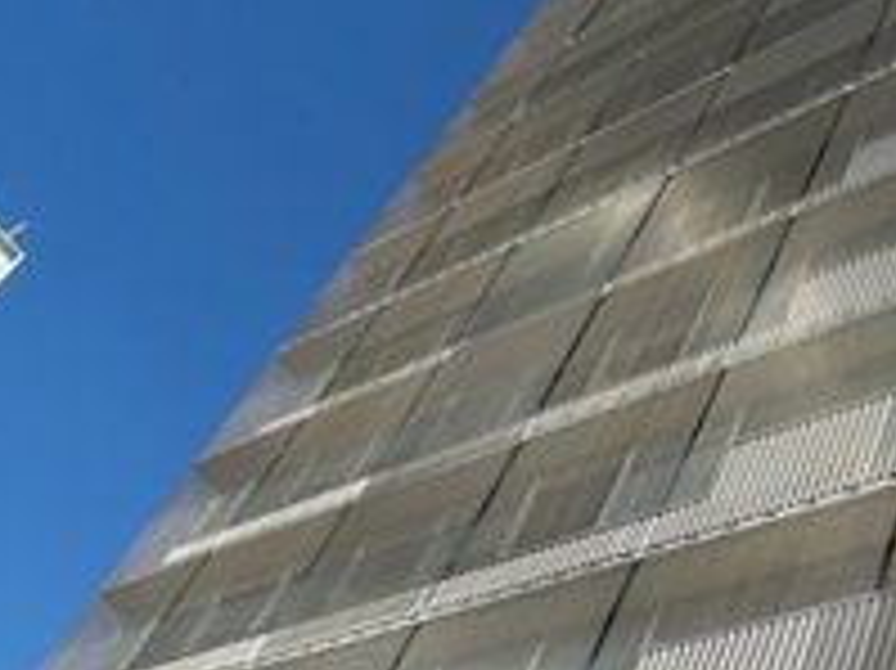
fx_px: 1759
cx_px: 693
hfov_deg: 28.1
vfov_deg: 21.5
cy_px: 193
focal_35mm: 68
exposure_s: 1/125
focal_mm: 22
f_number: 11
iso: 100
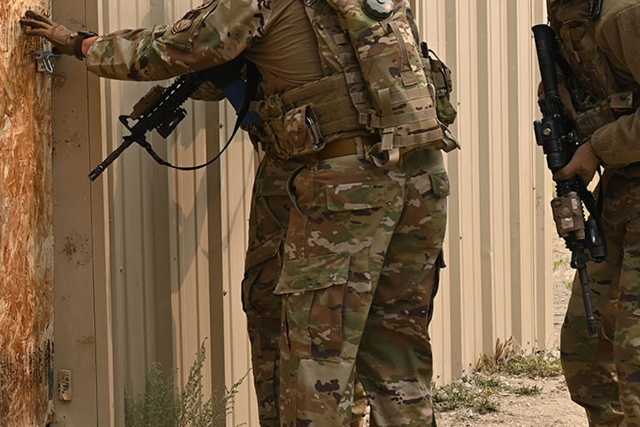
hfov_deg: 19.7
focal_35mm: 100
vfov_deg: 13.7
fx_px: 1778
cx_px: -17
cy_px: 211
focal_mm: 36
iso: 500
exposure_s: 1/1600
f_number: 5
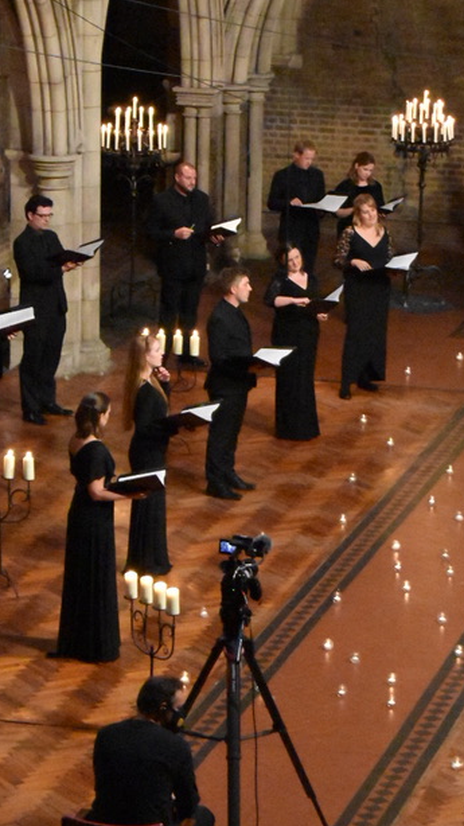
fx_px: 3348
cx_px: 409
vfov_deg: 14.1
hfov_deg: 7.9
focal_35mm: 153
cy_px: 332
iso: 12800
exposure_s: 1/100
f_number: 5.6
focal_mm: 55
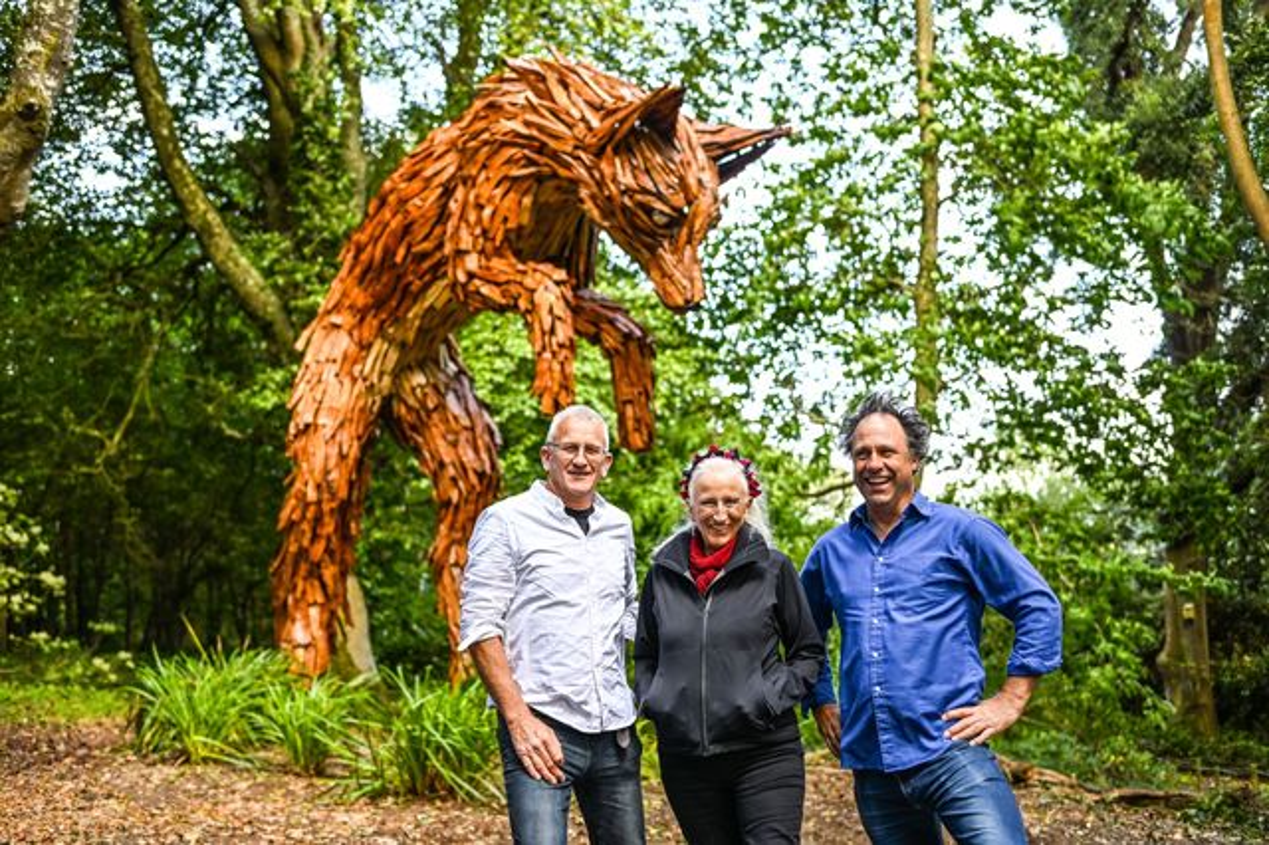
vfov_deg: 33.4
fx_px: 1409
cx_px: 634
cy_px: 422
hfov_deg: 48.5
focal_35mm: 40
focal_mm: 40
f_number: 2.5
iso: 250
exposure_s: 1/250
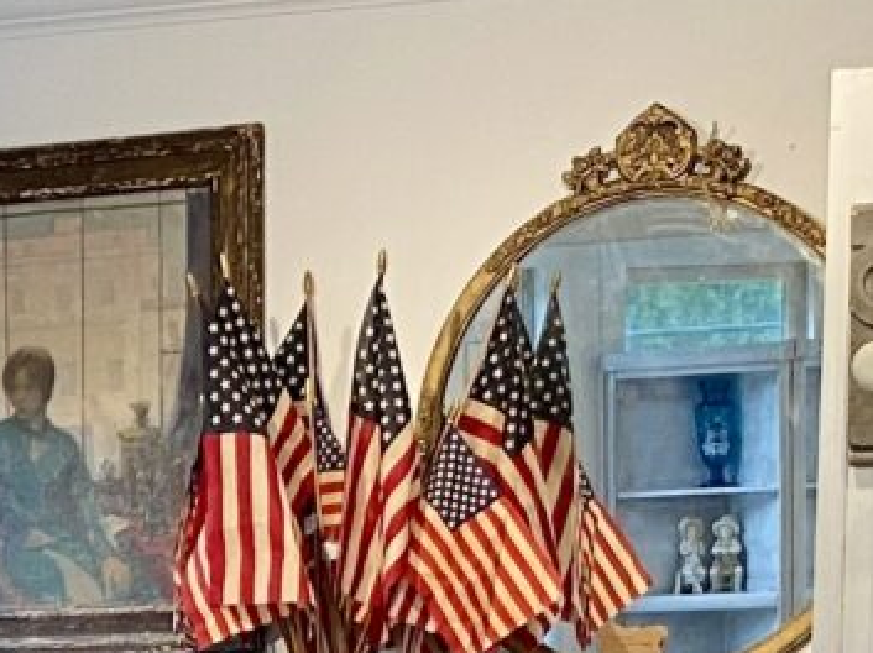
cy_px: 1326
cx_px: -64
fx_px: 3804
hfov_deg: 12.9
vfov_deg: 9.2
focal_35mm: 151
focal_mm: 4.25
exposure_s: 1/60
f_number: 1.8
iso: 80
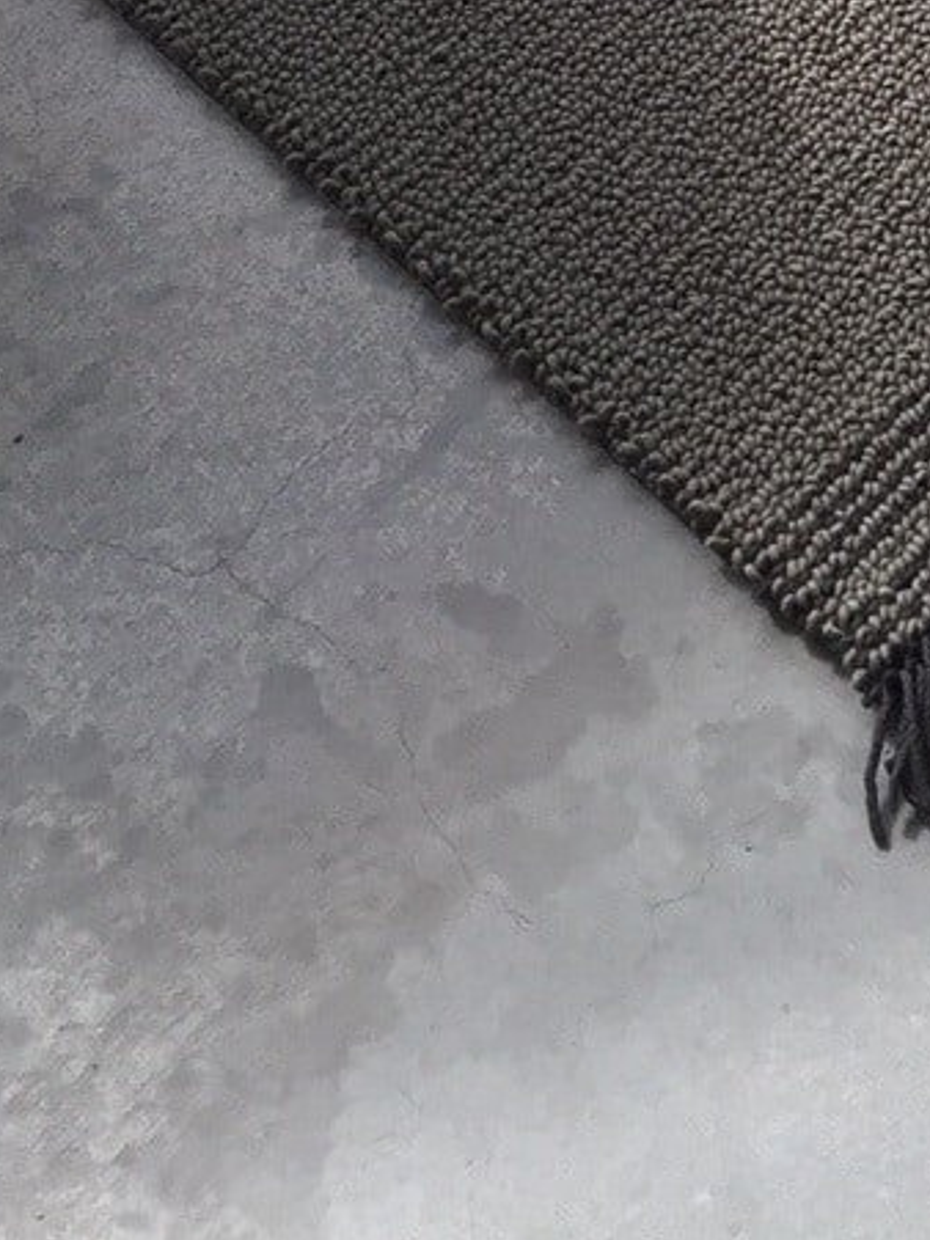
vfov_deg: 16.0
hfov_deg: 14.0
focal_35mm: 105
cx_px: 696
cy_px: -976
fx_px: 3763
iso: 32
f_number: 2.2
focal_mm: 4.15
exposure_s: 1/100
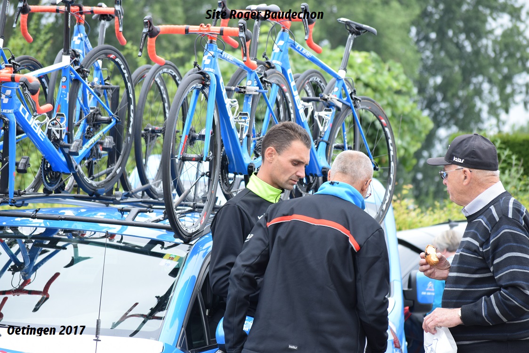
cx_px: 264
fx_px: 2646
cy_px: 176
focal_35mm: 180
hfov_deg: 11.4
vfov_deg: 7.6
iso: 400
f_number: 8
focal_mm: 120
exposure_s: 1/250
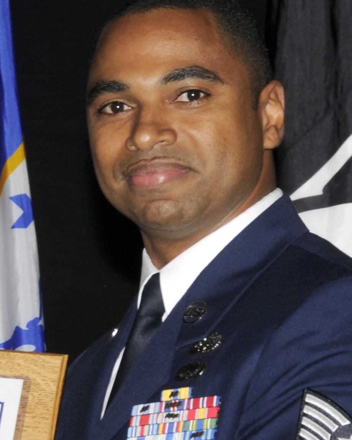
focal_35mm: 467
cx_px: -175
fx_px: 6081
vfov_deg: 4.1
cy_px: 294
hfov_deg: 3.3
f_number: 11
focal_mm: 90
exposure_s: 1/60
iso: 200
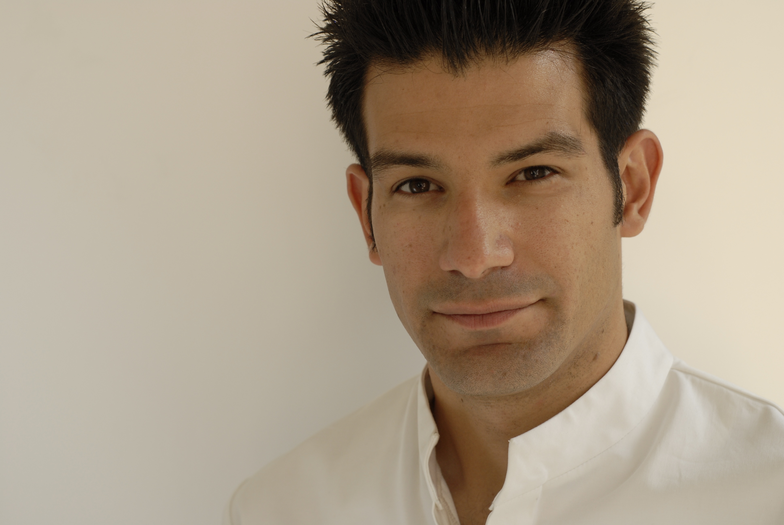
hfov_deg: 27.0
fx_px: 1635
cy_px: 262
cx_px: 392
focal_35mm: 75
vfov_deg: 18.2
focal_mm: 50
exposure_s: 1/60
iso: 200
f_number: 4.5
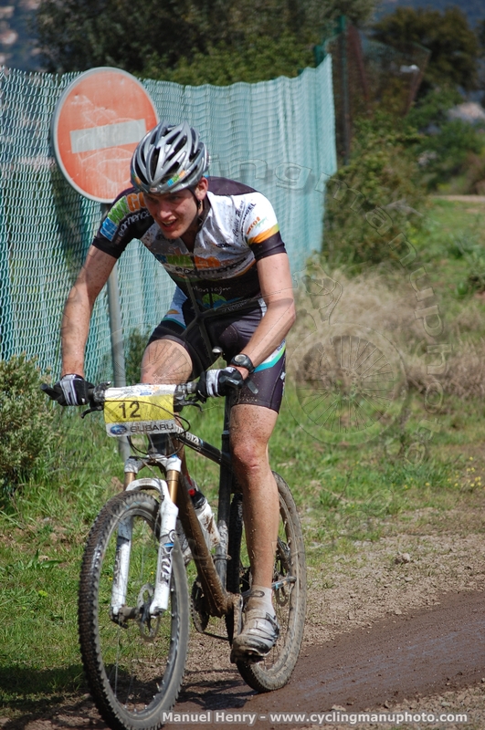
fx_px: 3709
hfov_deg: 7.5
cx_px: 242
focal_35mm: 183
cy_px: 365
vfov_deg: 11.3
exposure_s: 1/1000
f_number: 5
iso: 200
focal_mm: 122
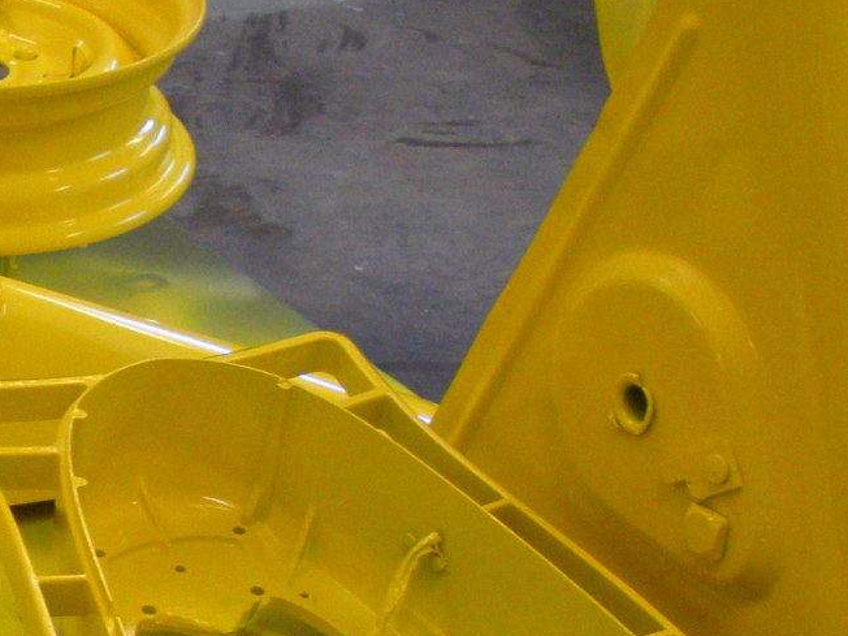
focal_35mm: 113
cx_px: -112
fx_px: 2768
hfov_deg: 16.8
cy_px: 485
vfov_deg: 13.1
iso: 268
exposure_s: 1/58.6
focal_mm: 6.3
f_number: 3.5
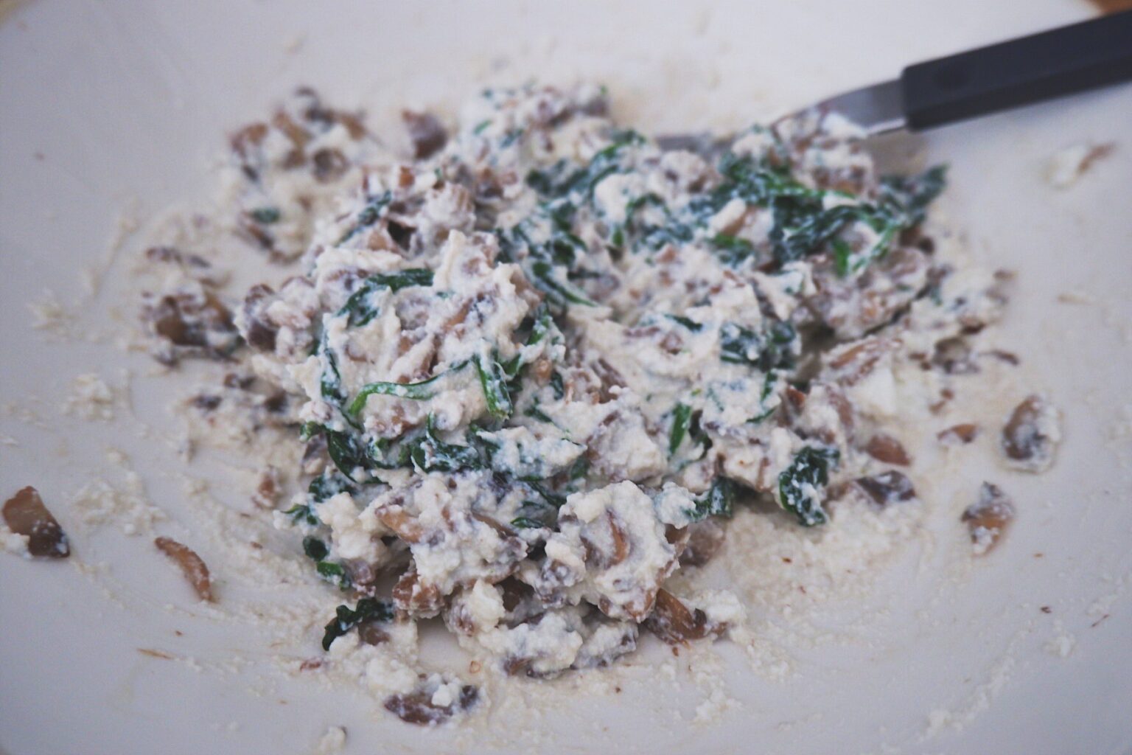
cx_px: 566
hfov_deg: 63.7
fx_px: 912
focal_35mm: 29
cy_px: 378
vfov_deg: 45.0
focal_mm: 19.2
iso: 1600
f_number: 4
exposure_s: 1/28
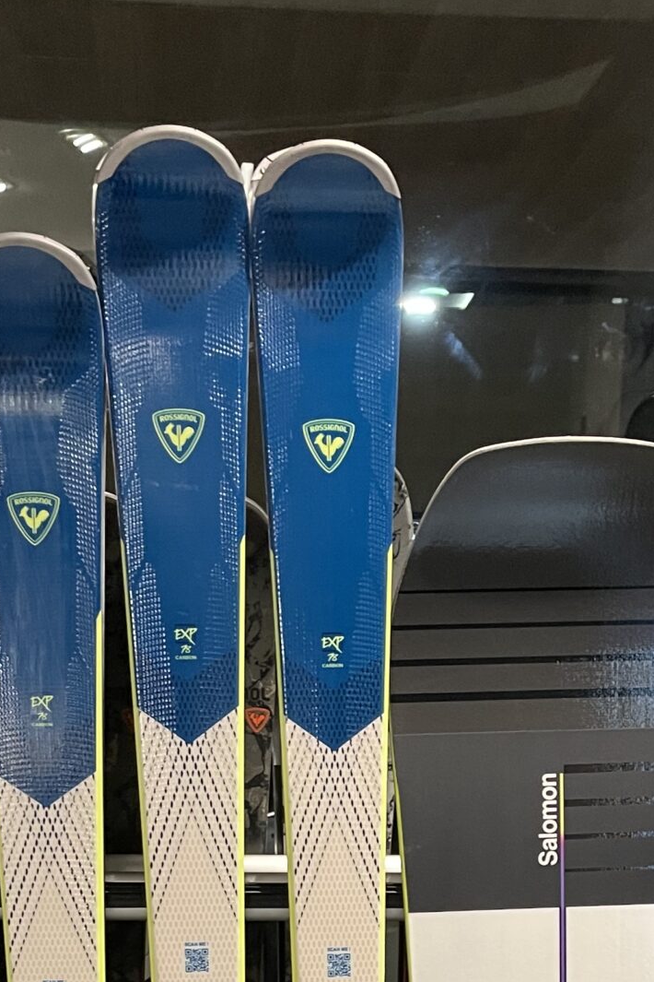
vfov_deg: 28.4
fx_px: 1771
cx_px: 333
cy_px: 1057
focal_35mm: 65
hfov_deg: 20.9
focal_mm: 5.1
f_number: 1.6
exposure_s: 1/60
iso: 320
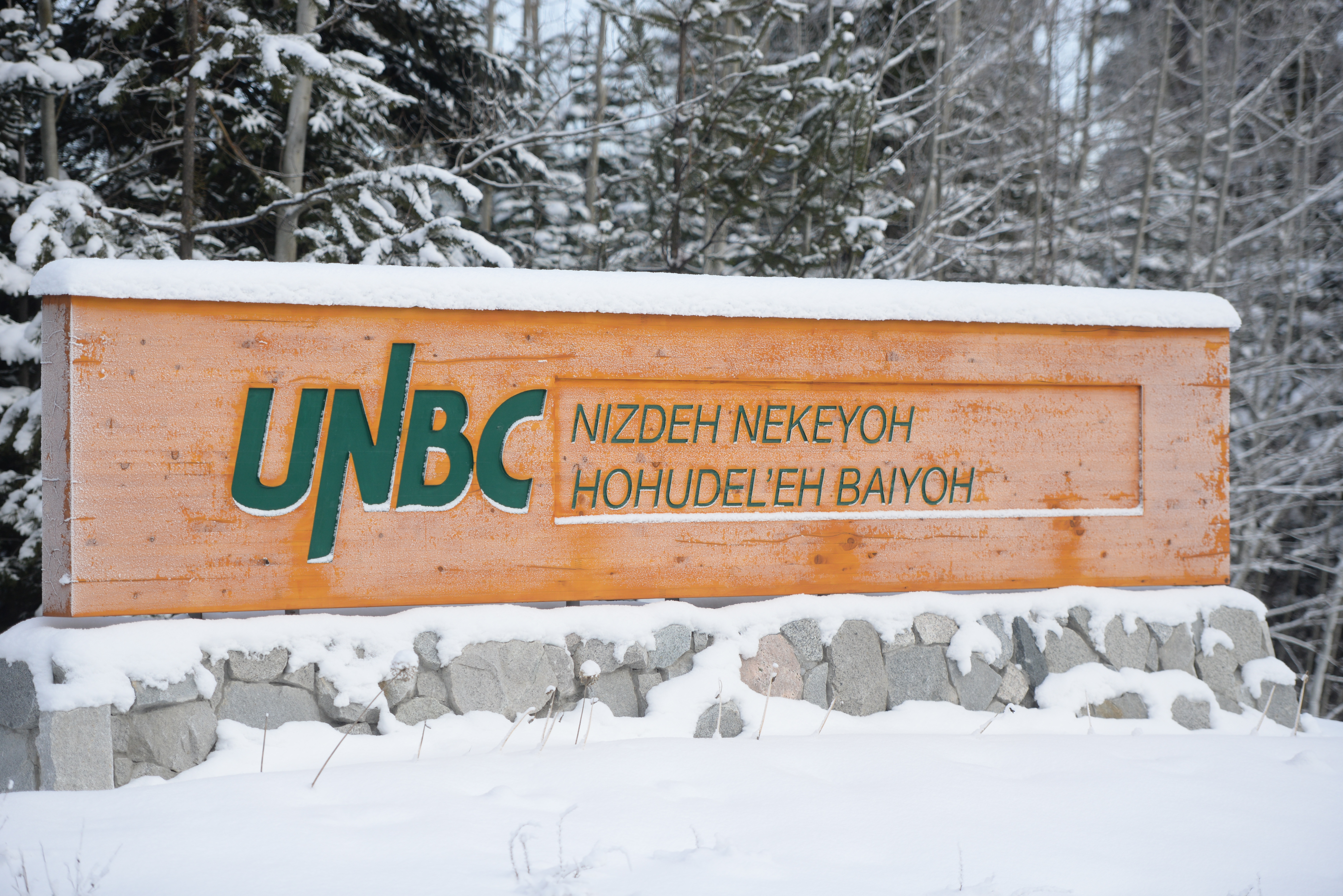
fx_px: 4478
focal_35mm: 120
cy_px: 448
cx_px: 672
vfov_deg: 11.4
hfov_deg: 17.1
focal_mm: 120
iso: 400
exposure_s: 1/2000
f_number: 2.8
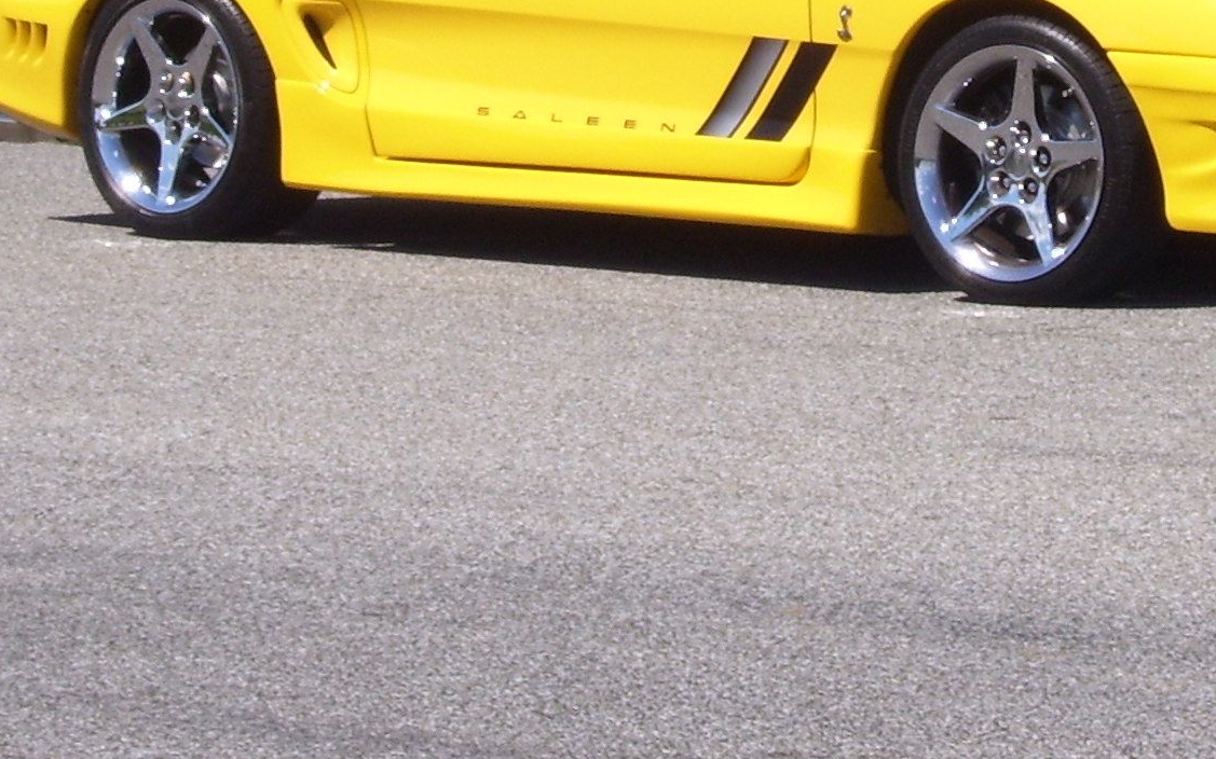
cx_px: 754
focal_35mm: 269
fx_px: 8913
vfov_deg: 4.9
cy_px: -128
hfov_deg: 7.8
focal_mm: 18
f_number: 8
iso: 80
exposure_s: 1/250
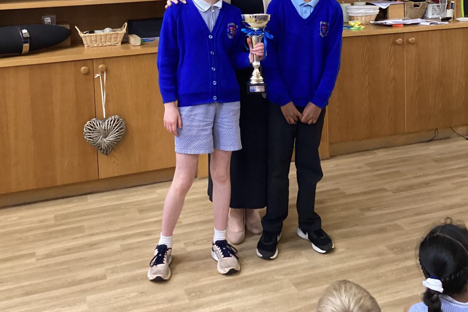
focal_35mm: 44
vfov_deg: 28.8
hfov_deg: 44.5
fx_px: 572
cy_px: 11
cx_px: 233
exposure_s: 1/33
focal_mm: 3.3
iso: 320
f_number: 2.4
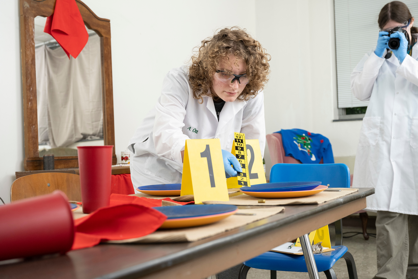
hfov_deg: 47.4
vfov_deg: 32.6
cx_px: 209
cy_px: 140
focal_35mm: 41
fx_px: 476
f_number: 5
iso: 800
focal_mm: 41
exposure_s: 1/125
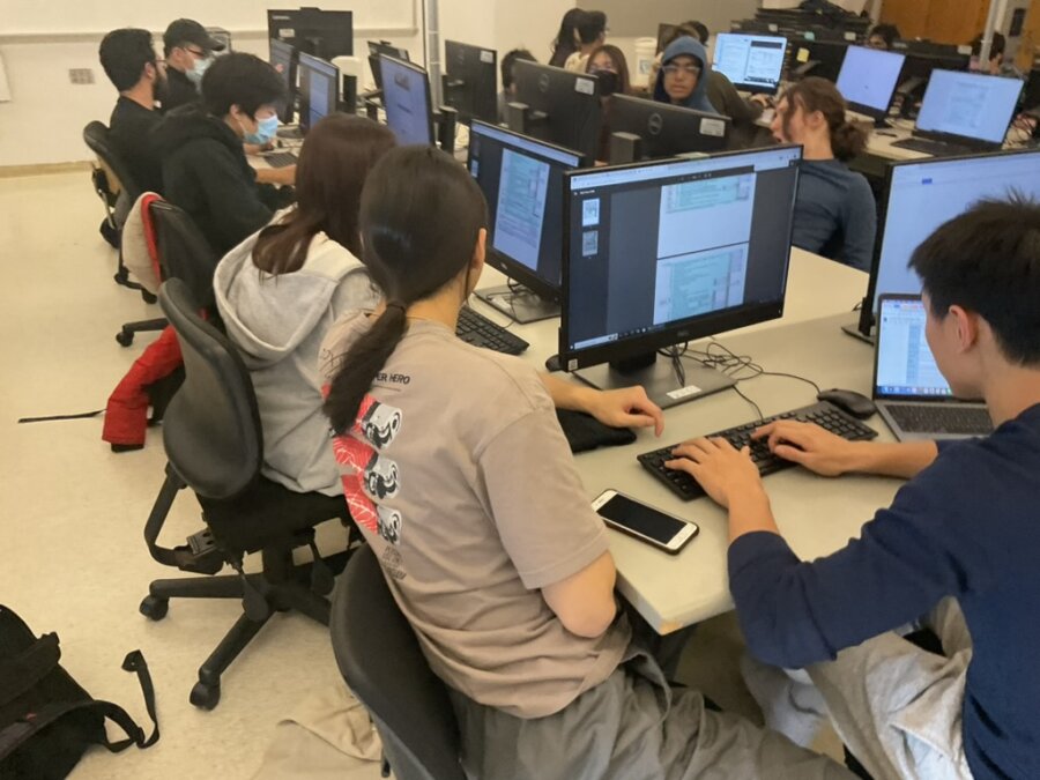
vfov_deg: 48.2
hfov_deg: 61.7
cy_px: 390
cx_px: 520
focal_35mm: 29
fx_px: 871
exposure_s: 1/60
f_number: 1.8
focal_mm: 3
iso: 200
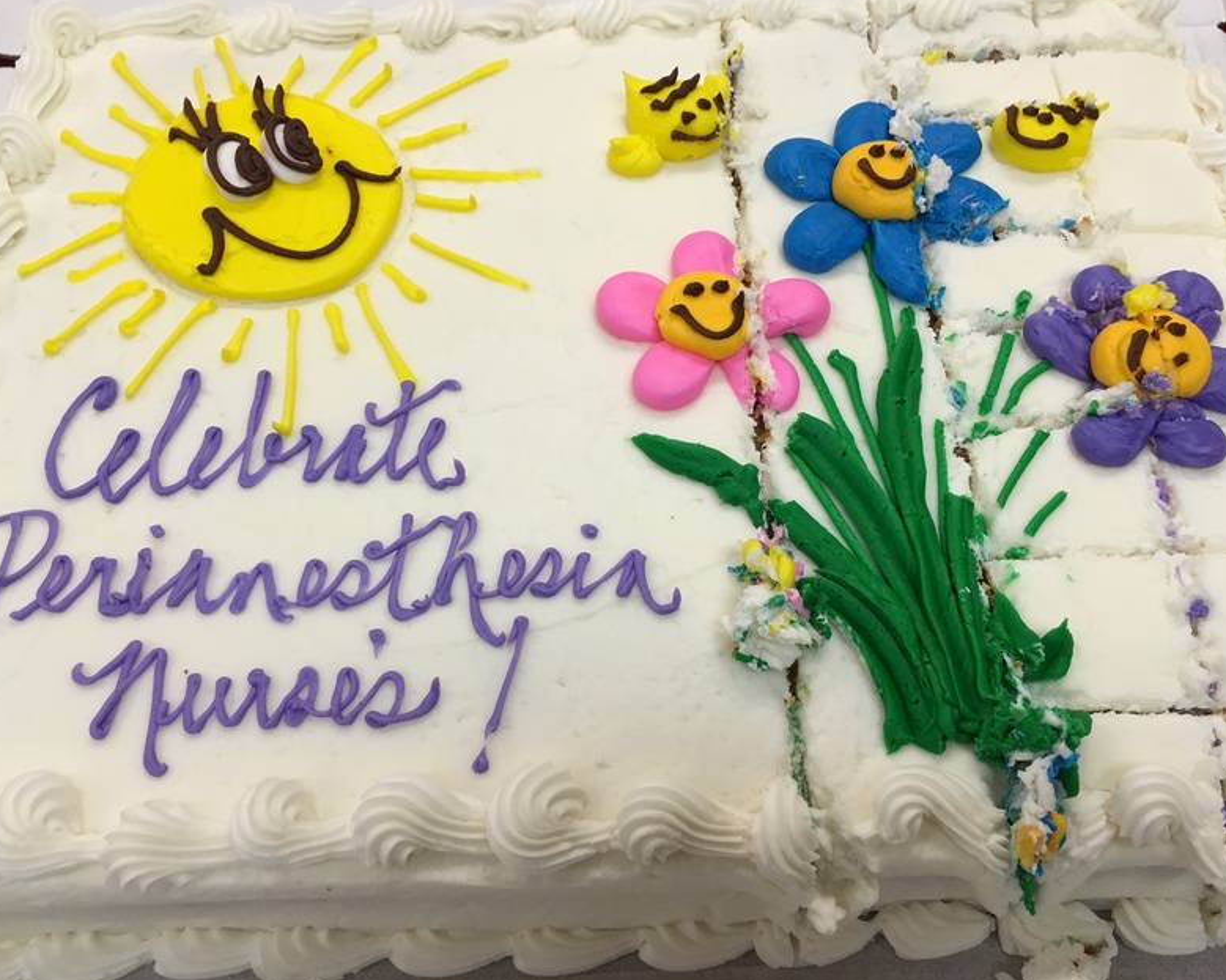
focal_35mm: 31
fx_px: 1125
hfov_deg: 57.2
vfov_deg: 47.1
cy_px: 486
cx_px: 610
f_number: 2.2
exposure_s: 1/15
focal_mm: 4.15
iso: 32
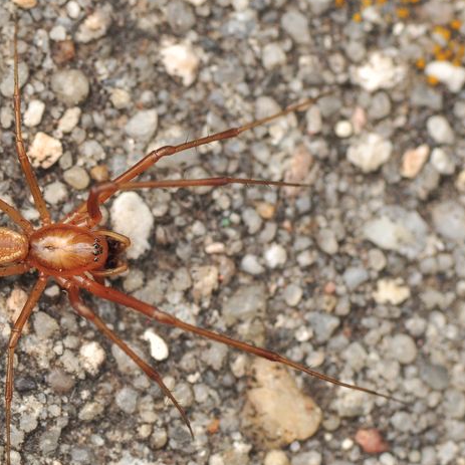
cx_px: 159
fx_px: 3344
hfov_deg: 8.0
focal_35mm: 220
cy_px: 253
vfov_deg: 8.0
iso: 400
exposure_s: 1/125
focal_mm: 100
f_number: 14
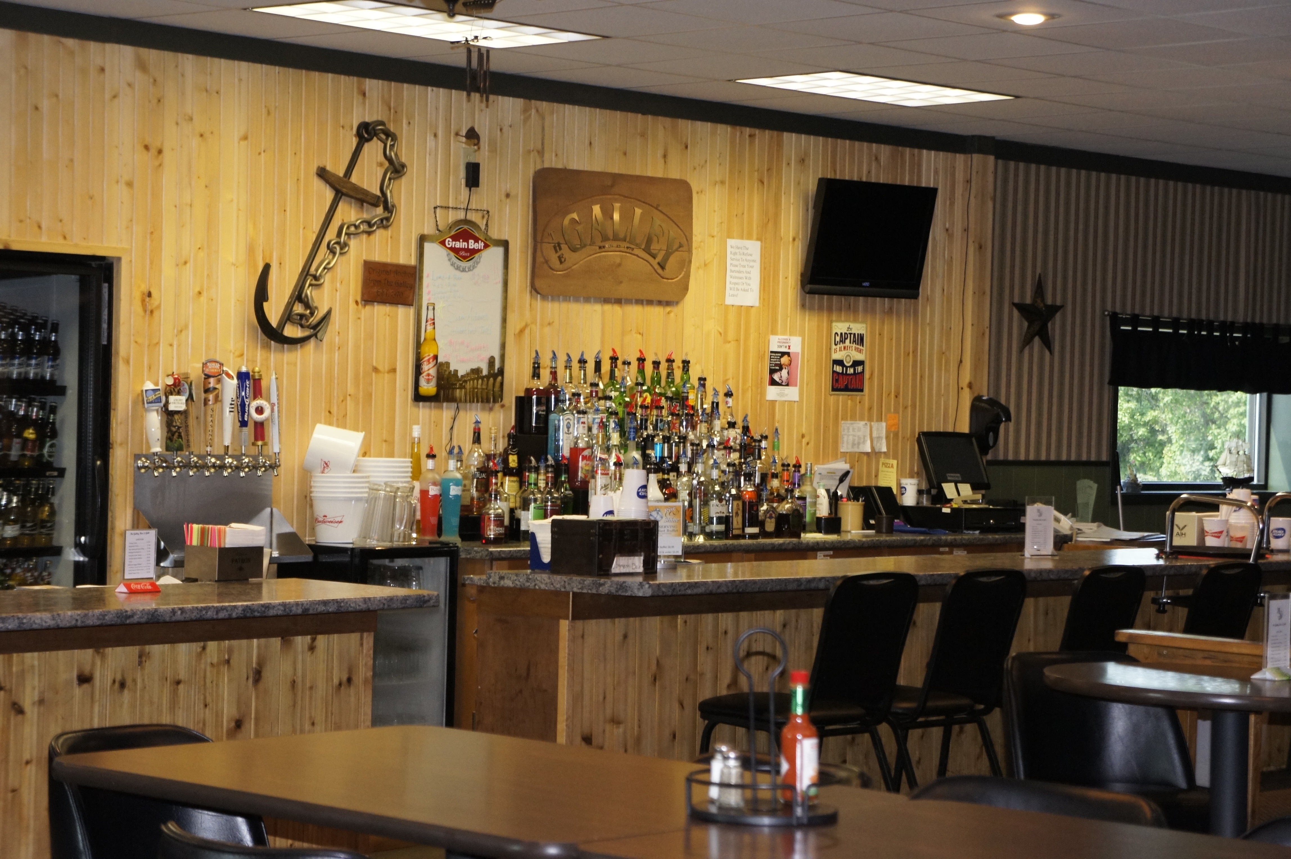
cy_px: 430
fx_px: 2957
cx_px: 646
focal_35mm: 82
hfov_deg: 24.6
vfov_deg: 16.5
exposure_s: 1/100
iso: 1600
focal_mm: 55
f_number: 5.6
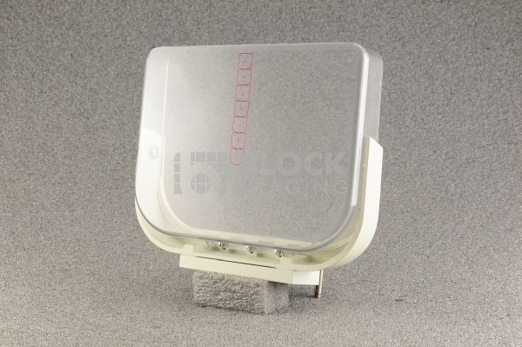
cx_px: 261
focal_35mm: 50
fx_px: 724
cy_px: 174
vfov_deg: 26.9
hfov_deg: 39.6
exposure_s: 1/160
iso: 1600
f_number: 13
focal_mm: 50
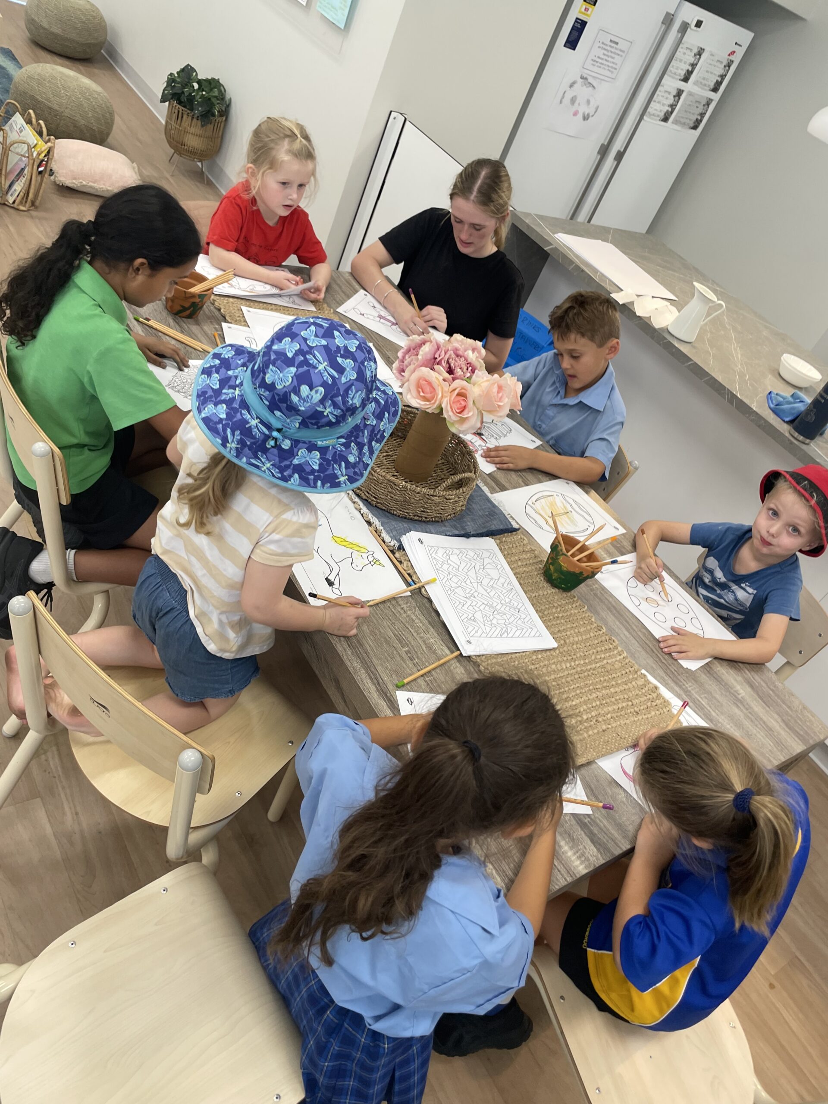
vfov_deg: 67.3
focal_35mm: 26
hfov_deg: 53.1
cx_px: 414
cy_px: 552
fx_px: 829
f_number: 1.6
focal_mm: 4.2
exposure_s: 1/100
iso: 125
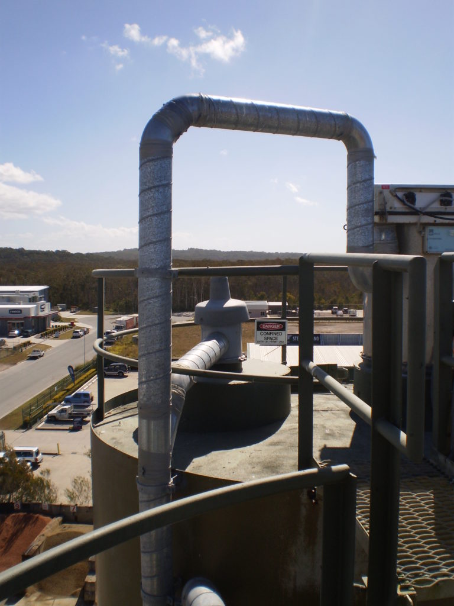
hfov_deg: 39.7
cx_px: 227
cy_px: 303
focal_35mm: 36
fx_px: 630
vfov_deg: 51.4
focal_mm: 6.3
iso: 64
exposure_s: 1/1000
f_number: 4.6
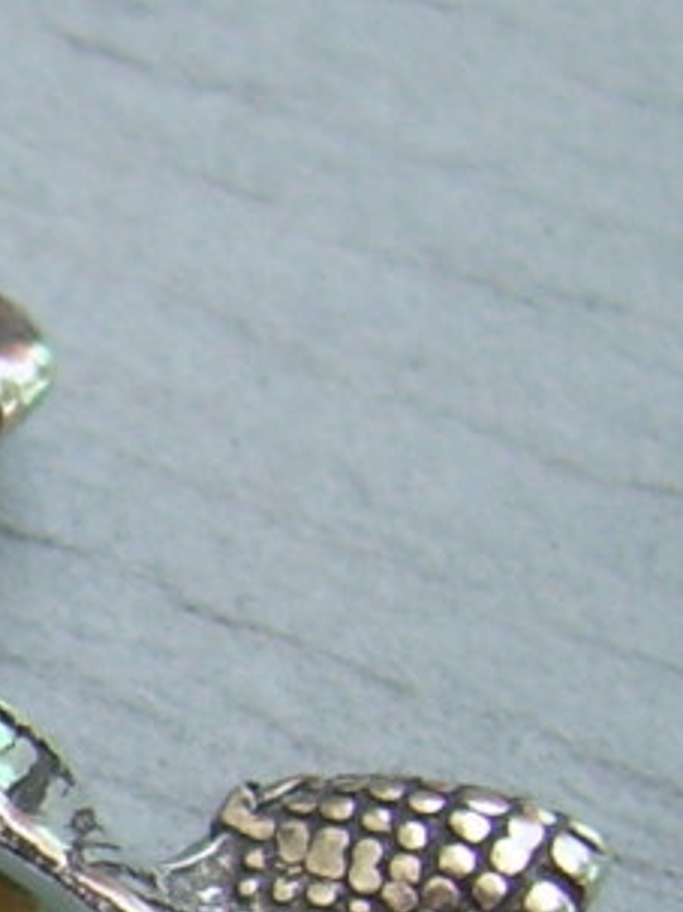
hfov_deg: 7.1
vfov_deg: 10.4
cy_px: 1019
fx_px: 4949
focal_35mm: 188
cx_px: -1345
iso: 50
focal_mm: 6.3
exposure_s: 1/149
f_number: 2.8
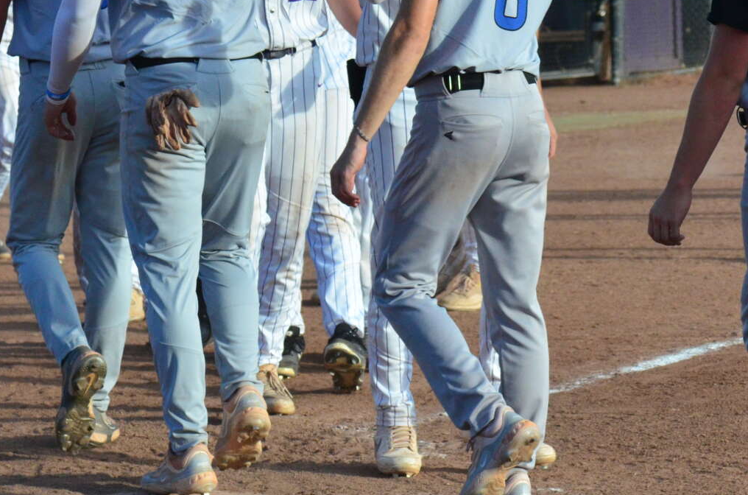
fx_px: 5016
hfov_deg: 8.5
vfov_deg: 5.6
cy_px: 129
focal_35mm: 242
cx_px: 513
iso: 1600
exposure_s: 1/2500
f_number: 8
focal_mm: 80
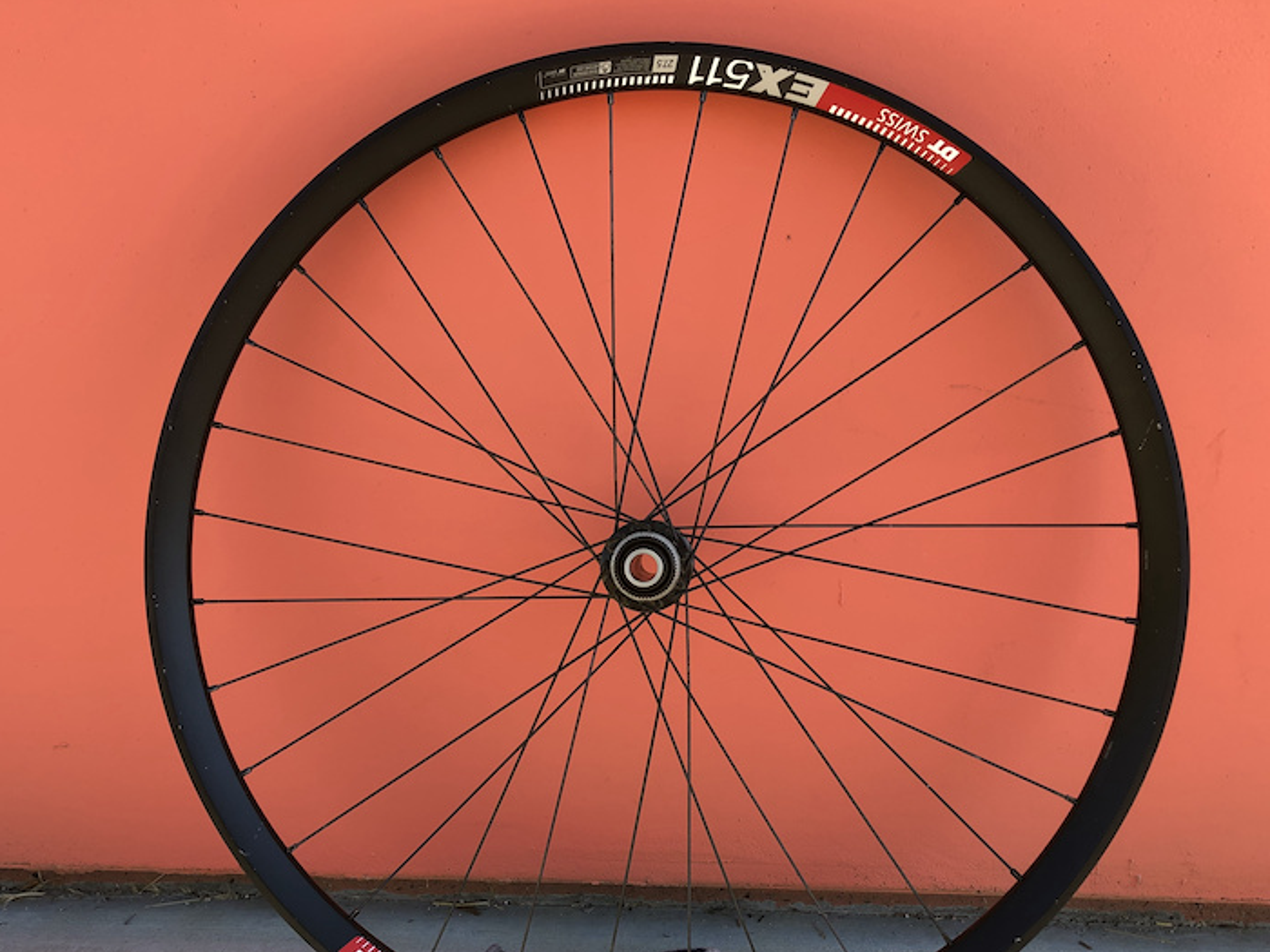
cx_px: 604
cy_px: 533
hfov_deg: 56.8
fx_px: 1174
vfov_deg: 44.1
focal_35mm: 32
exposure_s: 1/298
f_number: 1.8
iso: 20
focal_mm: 4
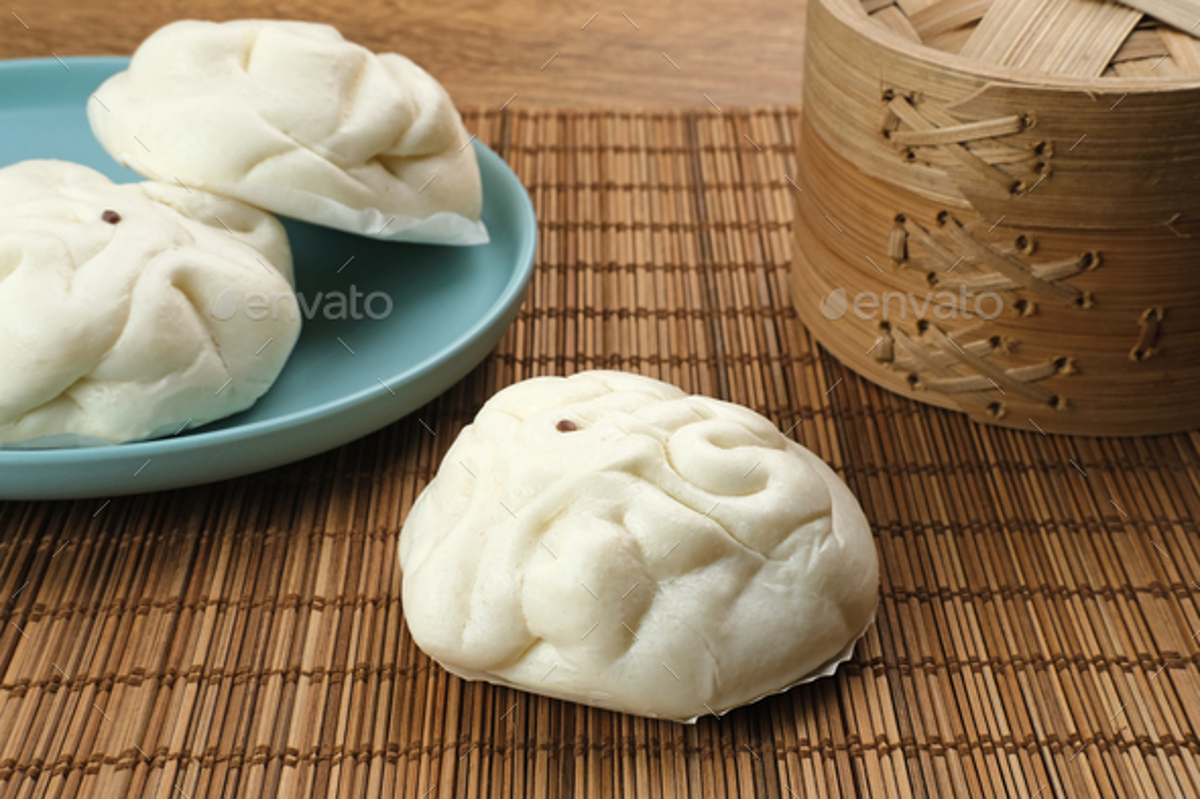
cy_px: 400
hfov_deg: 37.5
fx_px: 1766
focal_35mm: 53
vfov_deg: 25.5
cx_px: 600
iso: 320
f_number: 13
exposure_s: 1/100
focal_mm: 35
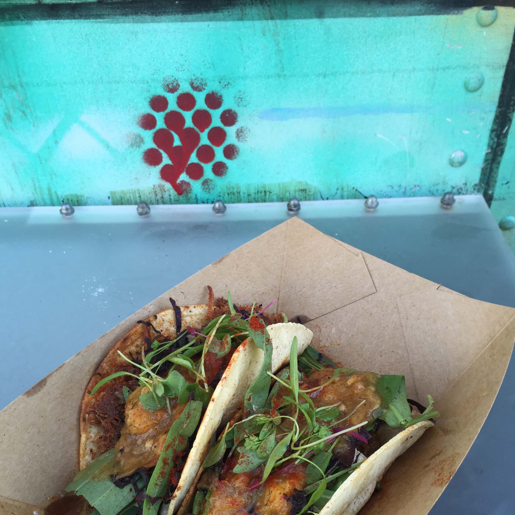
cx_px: 257
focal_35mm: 35
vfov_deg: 46.6
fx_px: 589
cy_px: 337
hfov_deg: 47.2
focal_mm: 4.15
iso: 32
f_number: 2.2
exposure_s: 1/121
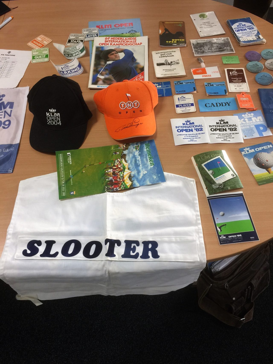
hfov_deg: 48.2
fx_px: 305
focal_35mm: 29
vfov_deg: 61.7
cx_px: 136
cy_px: 182
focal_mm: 4.15
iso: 32
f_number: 2.2
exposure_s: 1/33
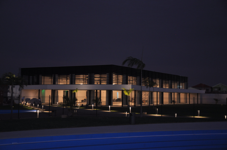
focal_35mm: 52
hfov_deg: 37.9
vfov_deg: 25.7
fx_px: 331
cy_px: 75
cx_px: 114
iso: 400
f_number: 4.5
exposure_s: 1/4
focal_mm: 35
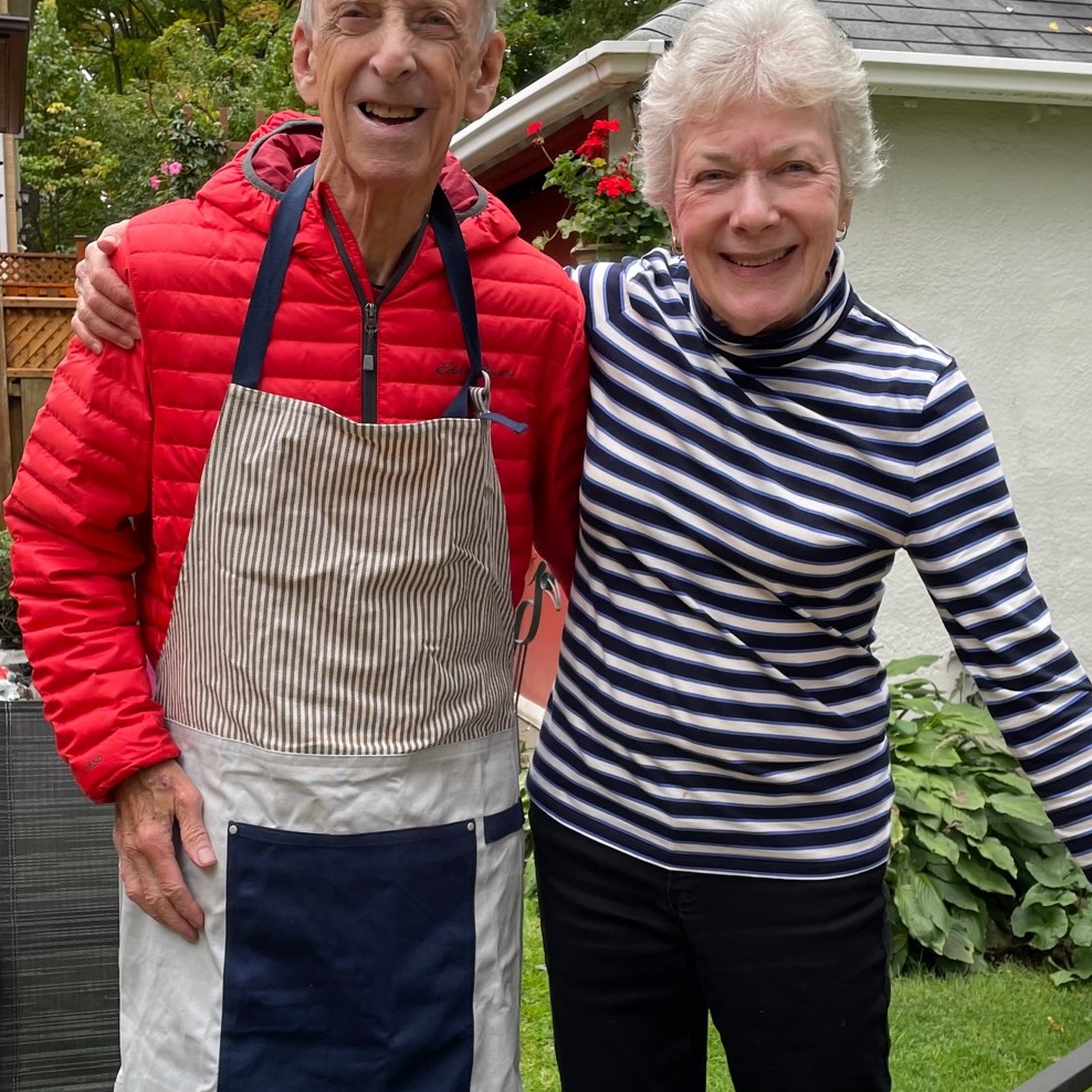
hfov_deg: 48.4
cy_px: 368
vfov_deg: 47.7
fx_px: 1213
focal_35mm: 34
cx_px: 502
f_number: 1.6
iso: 32
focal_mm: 4.2
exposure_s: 1/284
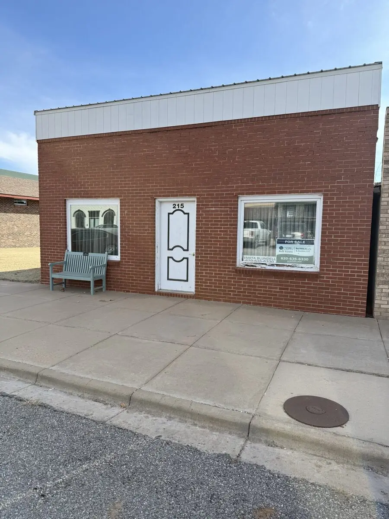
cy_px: 260
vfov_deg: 71.6
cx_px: 194
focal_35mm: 24
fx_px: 360
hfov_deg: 56.8
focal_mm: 6.76
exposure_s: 1/3021
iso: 80
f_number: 1.78
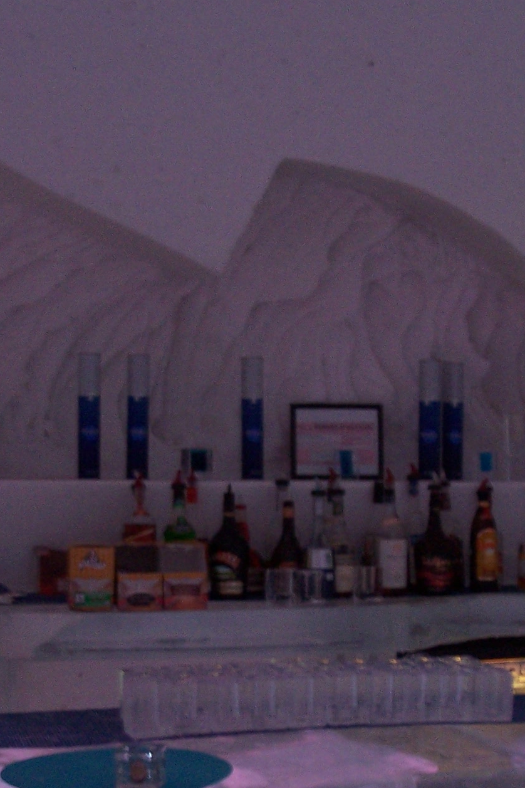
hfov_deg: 16.9
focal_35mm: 81
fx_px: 1772
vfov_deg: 24.9
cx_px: 289
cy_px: 560
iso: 140
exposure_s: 1/8
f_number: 2.8
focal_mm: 6.3
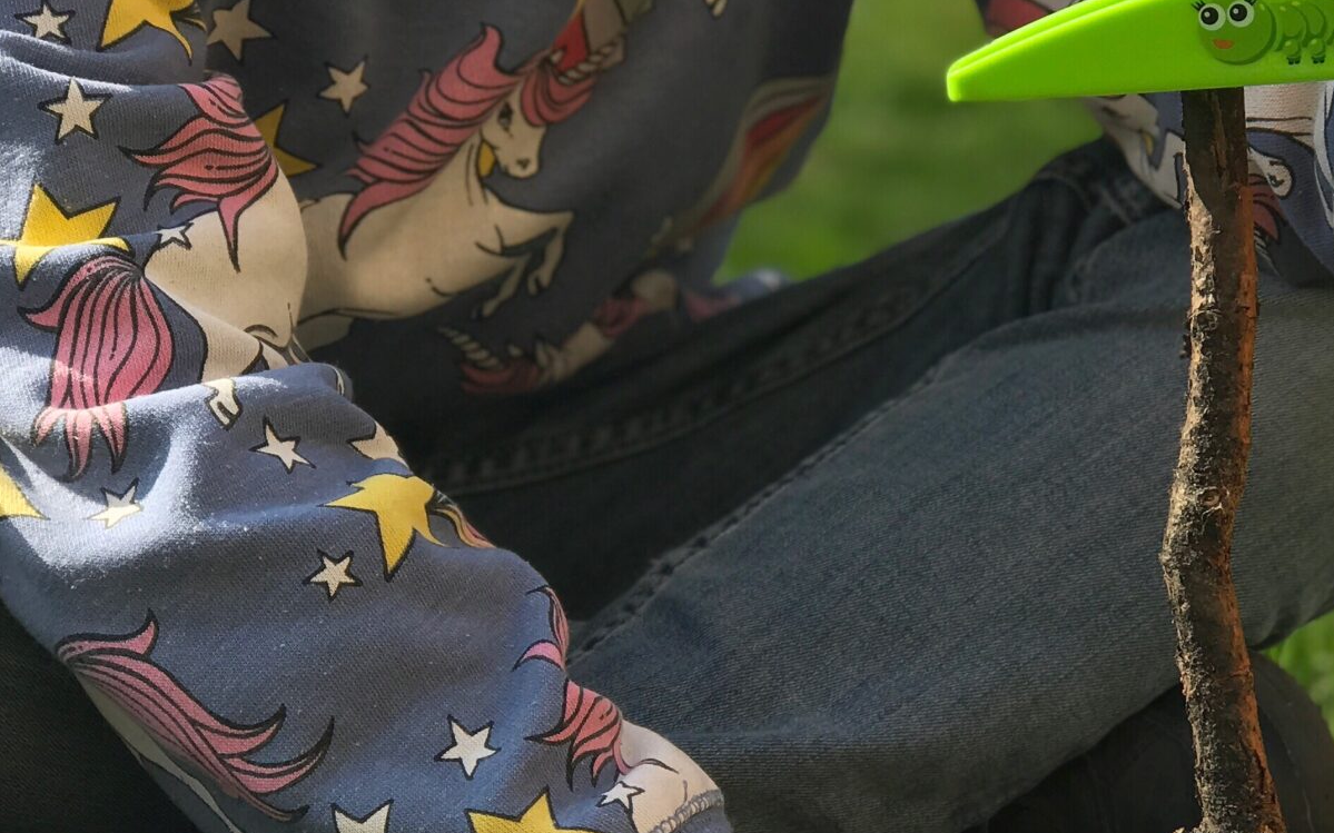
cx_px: 977
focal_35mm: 129
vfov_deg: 10.1
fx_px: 4689
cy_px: 618
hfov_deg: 16.1
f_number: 2.8
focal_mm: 6.6
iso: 20
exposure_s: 1/160
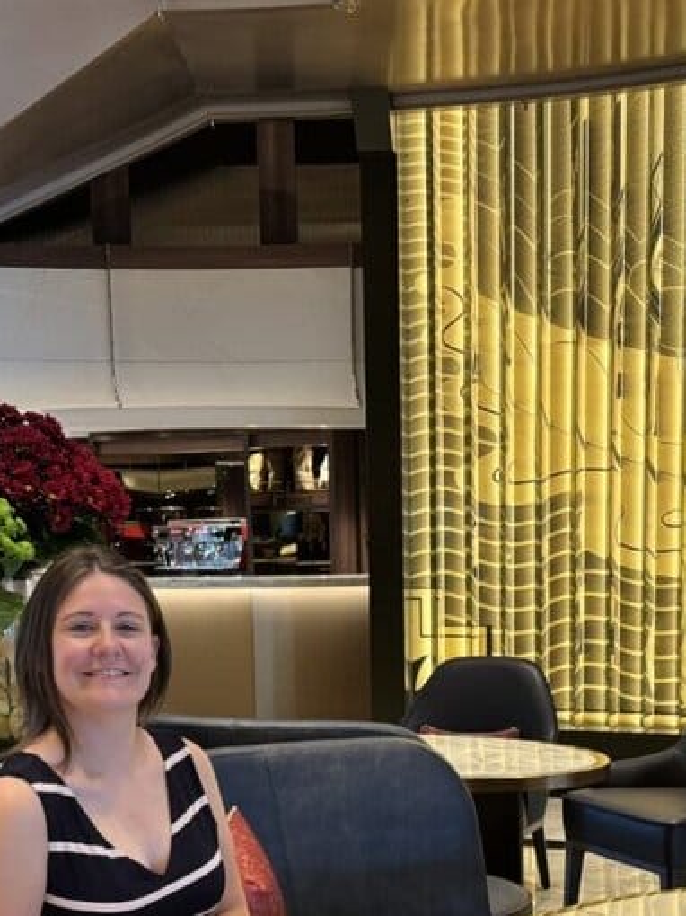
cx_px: 431
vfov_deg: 32.1
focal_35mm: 58
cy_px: 769
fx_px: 1534
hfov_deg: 25.1
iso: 200
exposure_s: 1/49
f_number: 1.78
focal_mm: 6.76
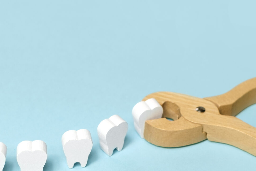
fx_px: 889
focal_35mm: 125
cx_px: 86
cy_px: 77
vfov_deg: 11.0
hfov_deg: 16.3
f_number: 3.2
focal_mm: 35
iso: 320
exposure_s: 1/250
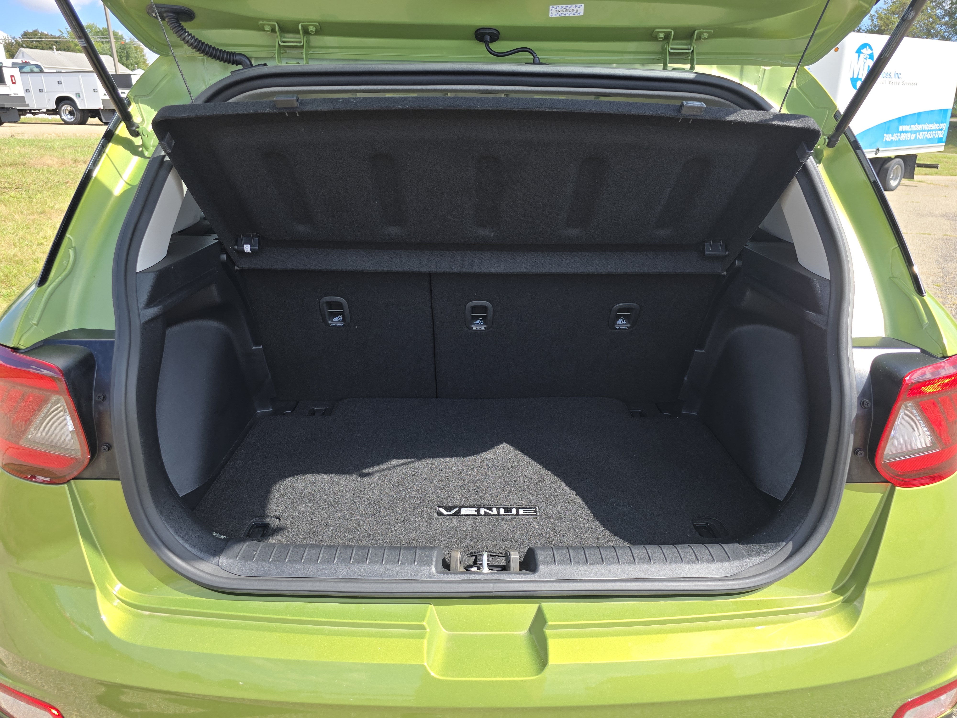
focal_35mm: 23
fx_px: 636
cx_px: 478
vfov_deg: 58.9
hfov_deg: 73.9
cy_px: 359
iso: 12
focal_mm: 6.3
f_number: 1.7
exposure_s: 1/387
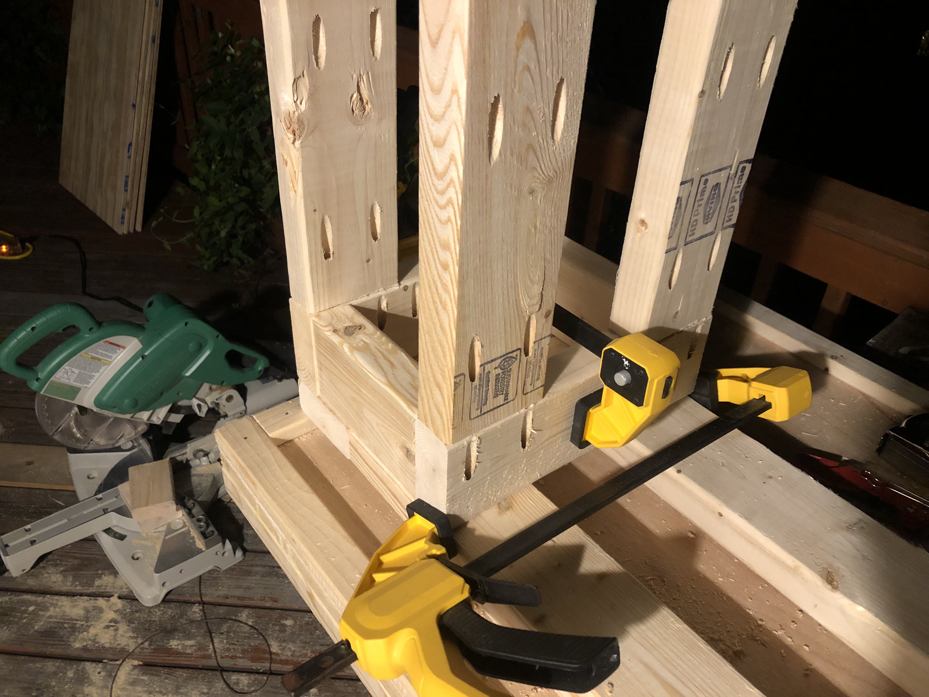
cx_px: 464
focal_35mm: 28
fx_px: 751
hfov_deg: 63.4
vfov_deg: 49.7
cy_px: 348
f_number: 1.8
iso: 100
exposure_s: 1/5
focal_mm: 3.99
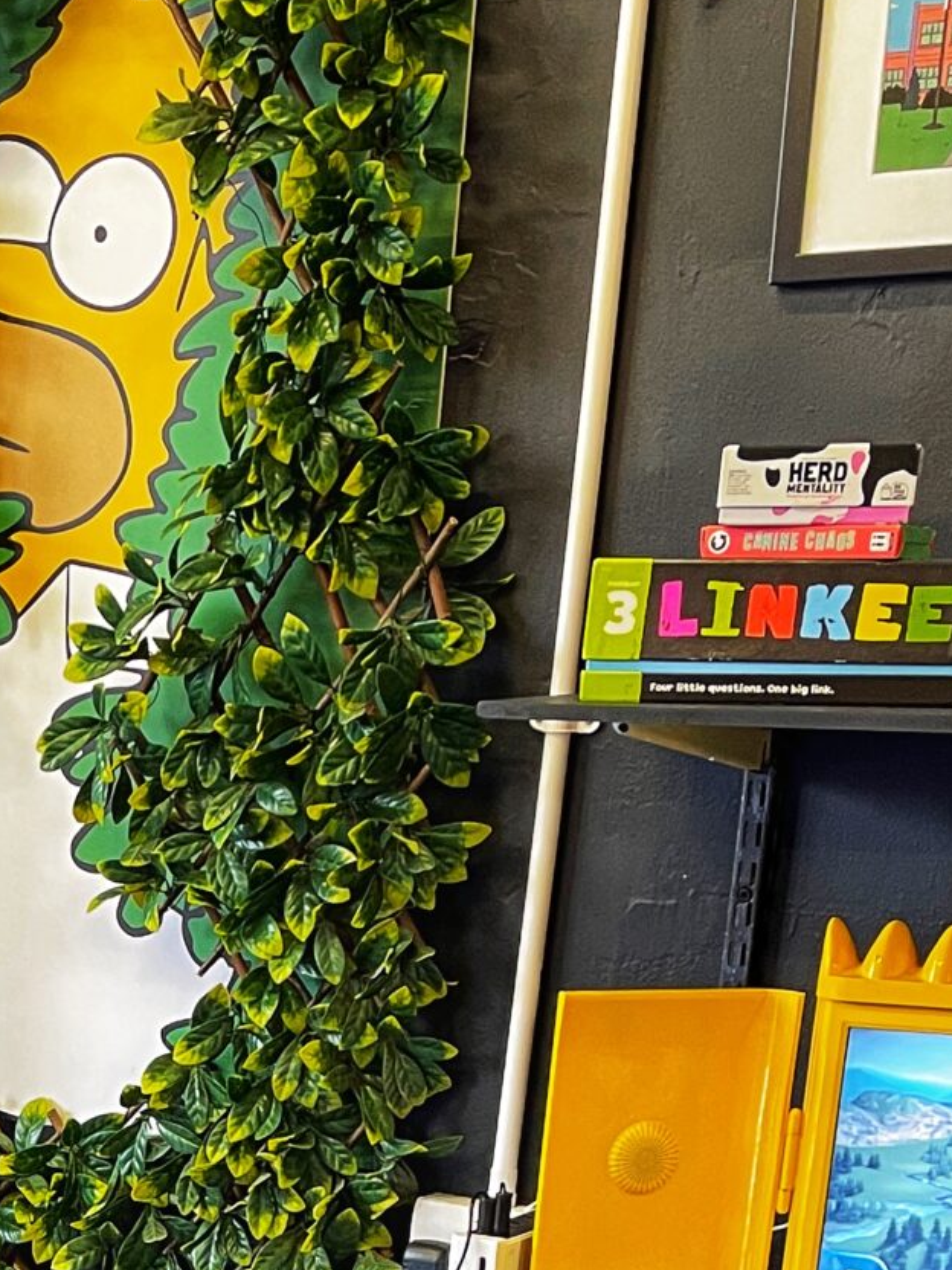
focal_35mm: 80
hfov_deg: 17.4
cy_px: 1713
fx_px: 2934
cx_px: -249
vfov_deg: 21.7
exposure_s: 1/50
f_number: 1.6
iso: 125
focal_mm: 4.2
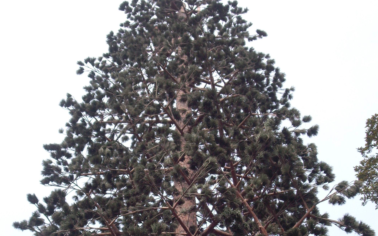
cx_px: 189
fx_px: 1154
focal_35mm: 112
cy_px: 207
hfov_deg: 18.6
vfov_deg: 11.6
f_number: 4.1
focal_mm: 12.8
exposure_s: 1/400
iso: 100
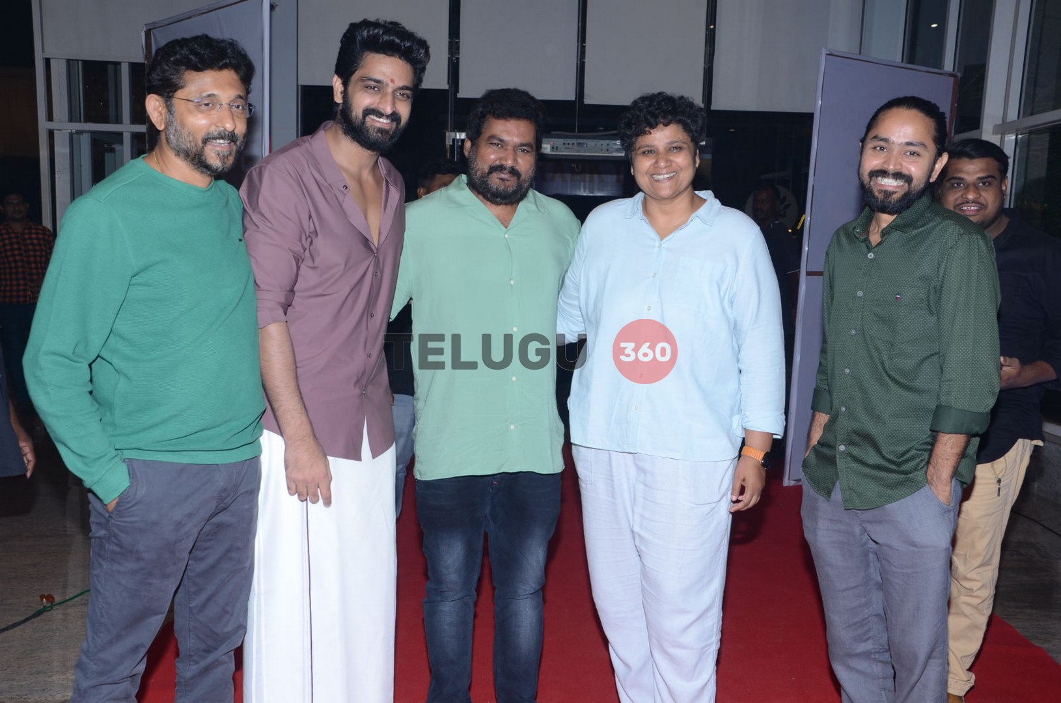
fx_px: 1103
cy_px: 352
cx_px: 530
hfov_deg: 51.4
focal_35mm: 38
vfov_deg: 35.4
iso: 400
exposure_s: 1/125
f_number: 7.1
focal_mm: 25
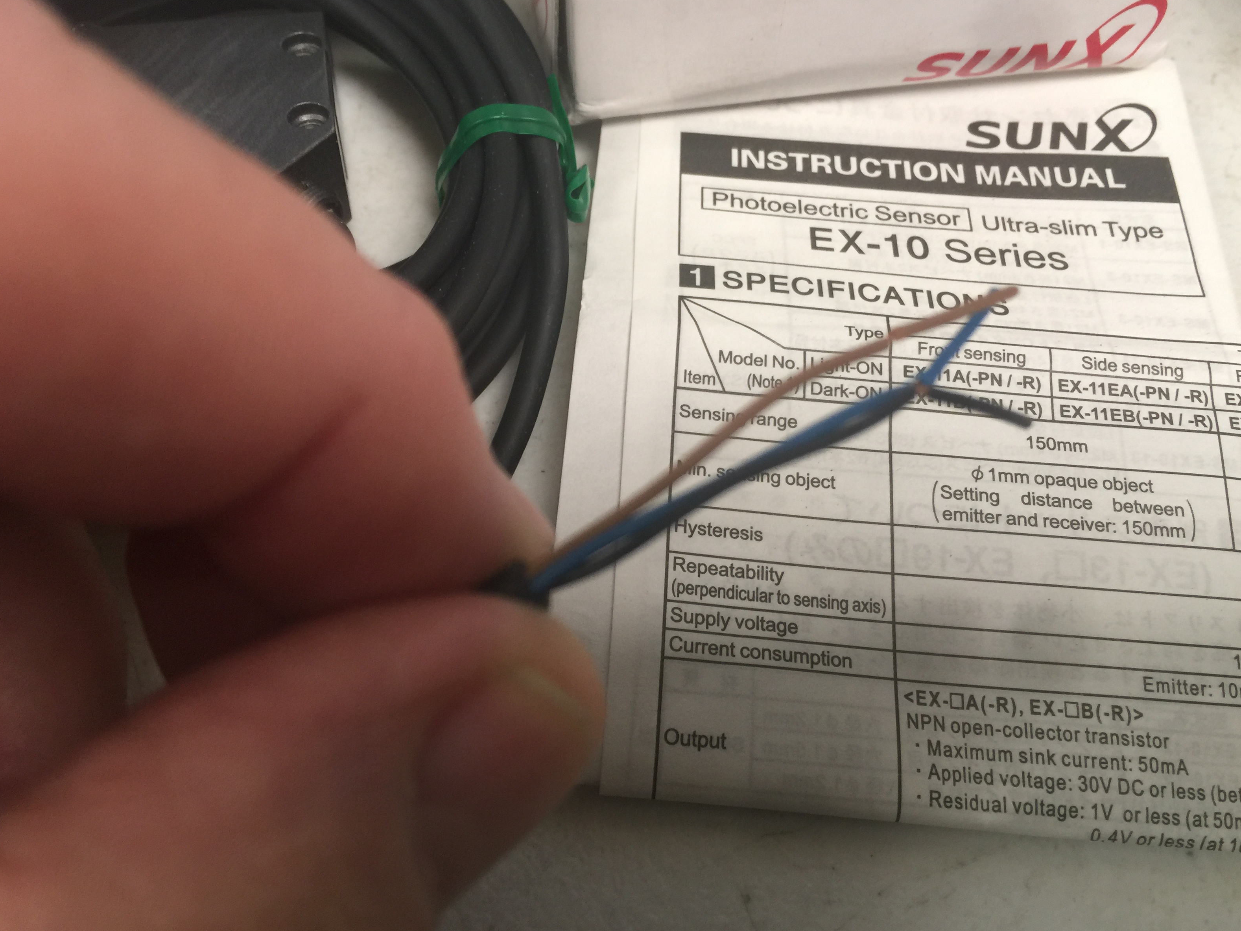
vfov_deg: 46.8
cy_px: 458
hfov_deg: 60.0
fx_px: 1075
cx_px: 607
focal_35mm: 30
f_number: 2.2
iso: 40
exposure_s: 1/15
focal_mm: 4.15
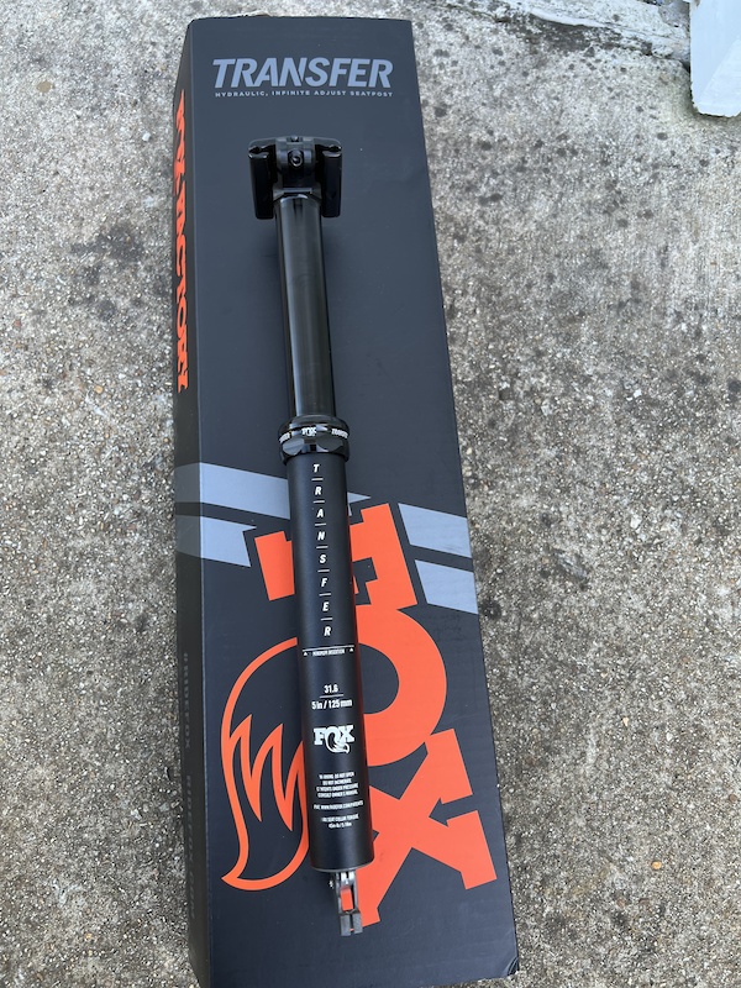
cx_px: 370
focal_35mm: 26
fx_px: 742
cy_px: 494
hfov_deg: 53.1
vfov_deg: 67.3
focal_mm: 5.7
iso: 40
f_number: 1.5
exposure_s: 1/121
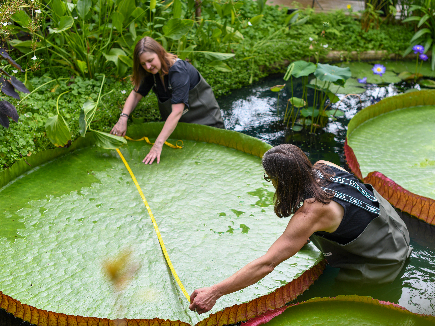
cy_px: 160
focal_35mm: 56
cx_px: 230
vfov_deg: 26.1
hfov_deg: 34.3
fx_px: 704
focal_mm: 50
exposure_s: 1/250
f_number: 2.8
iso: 100
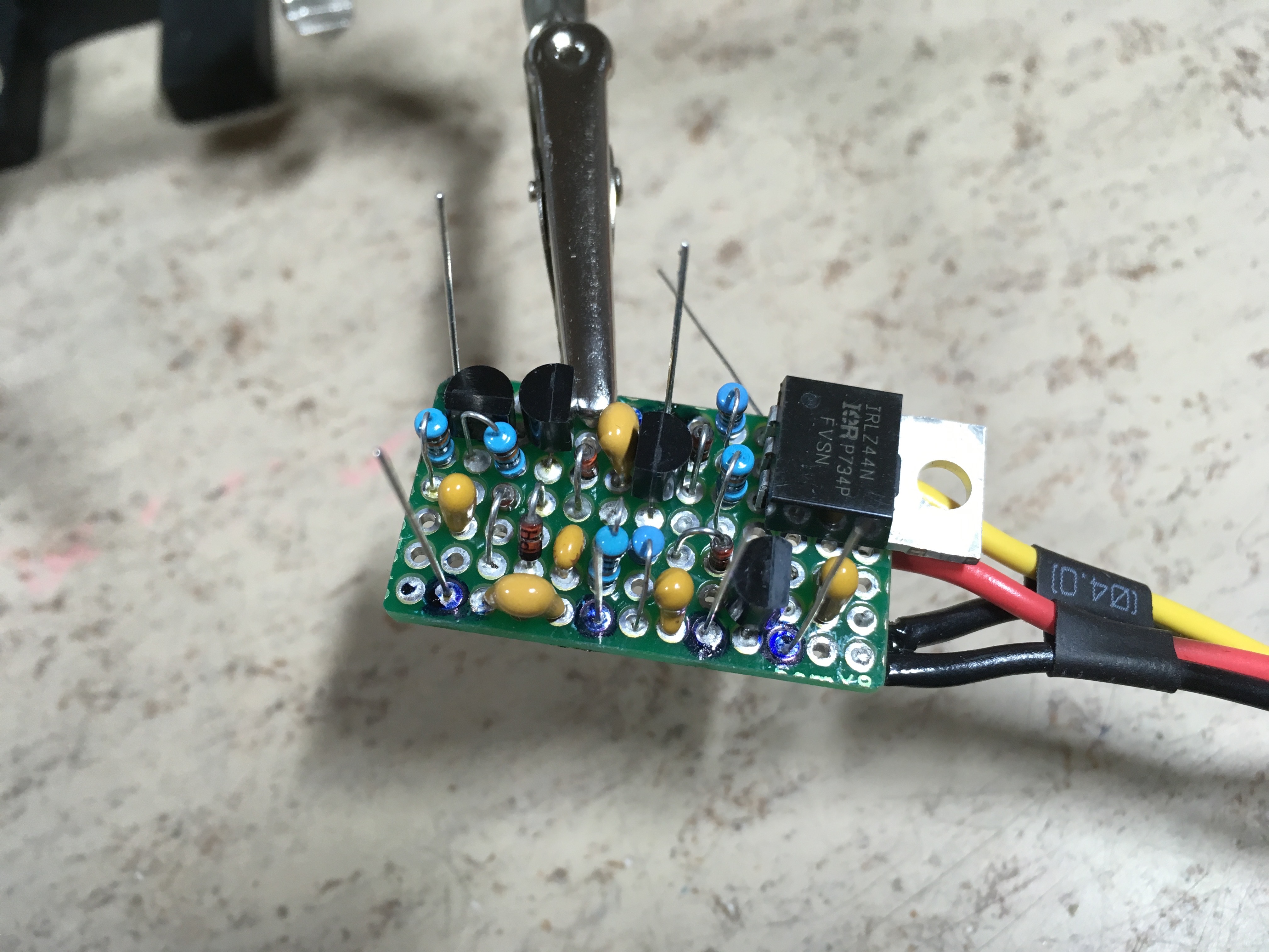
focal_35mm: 29
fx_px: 1063
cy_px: 476
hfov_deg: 61.7
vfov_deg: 48.2
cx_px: 634
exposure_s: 1/33
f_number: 2.2
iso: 50
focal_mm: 4.15
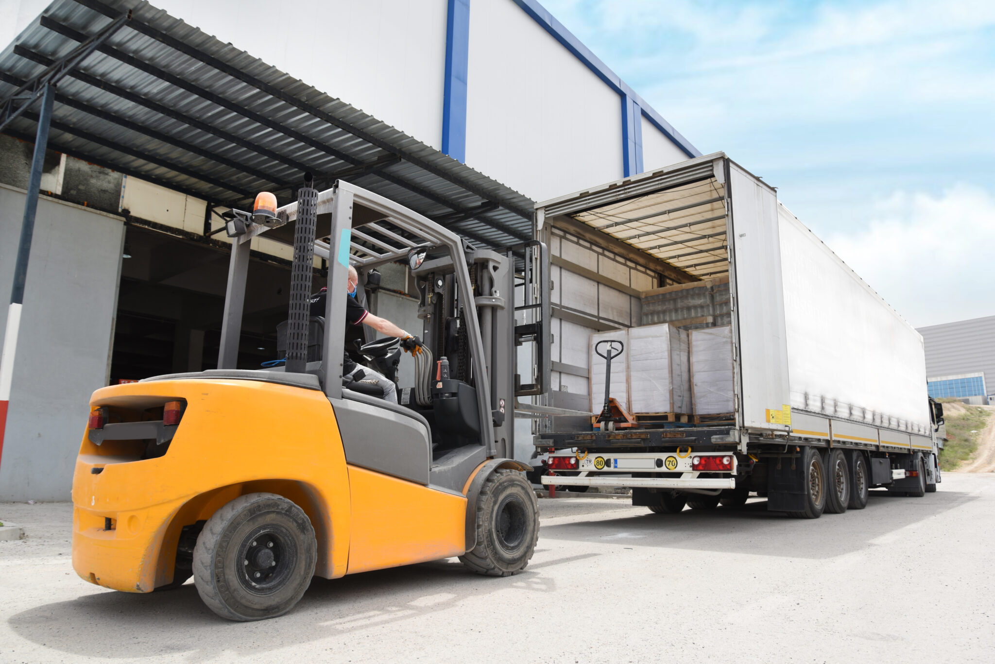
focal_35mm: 24
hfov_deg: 73.7
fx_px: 664
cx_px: 498
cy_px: 332
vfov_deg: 53.2
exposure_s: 1/160
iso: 80
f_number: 7.1
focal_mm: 24
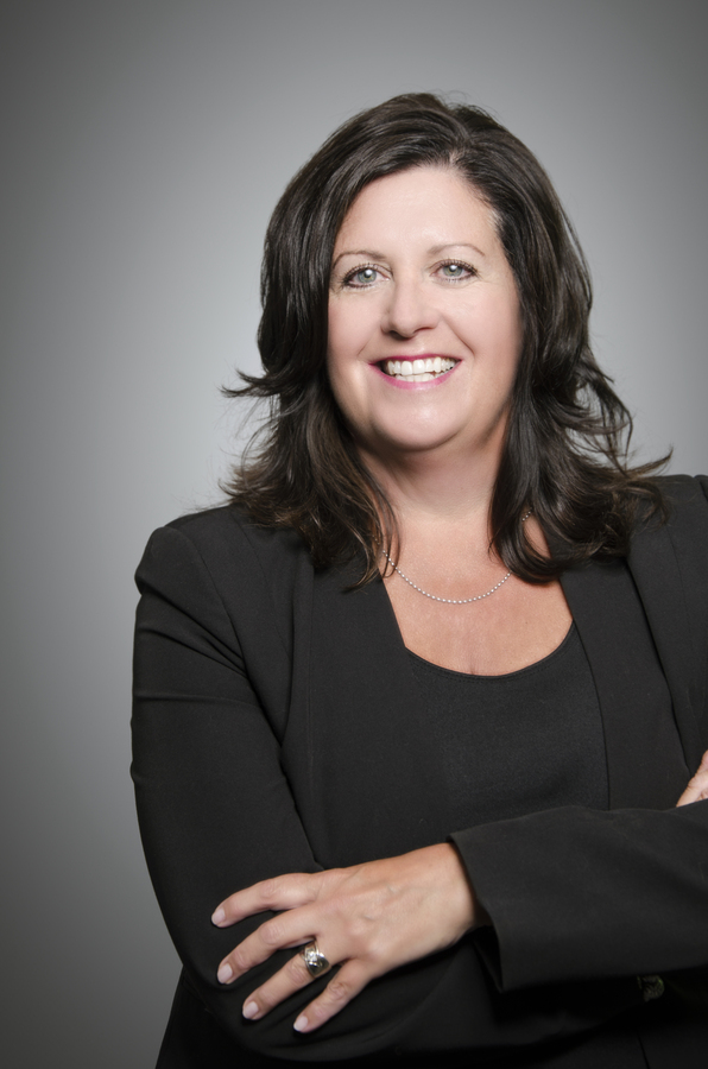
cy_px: 534
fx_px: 2312
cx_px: 354
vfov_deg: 26.0
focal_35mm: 78
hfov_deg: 17.4
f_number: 7.1
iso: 100
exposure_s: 1/100
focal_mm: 52
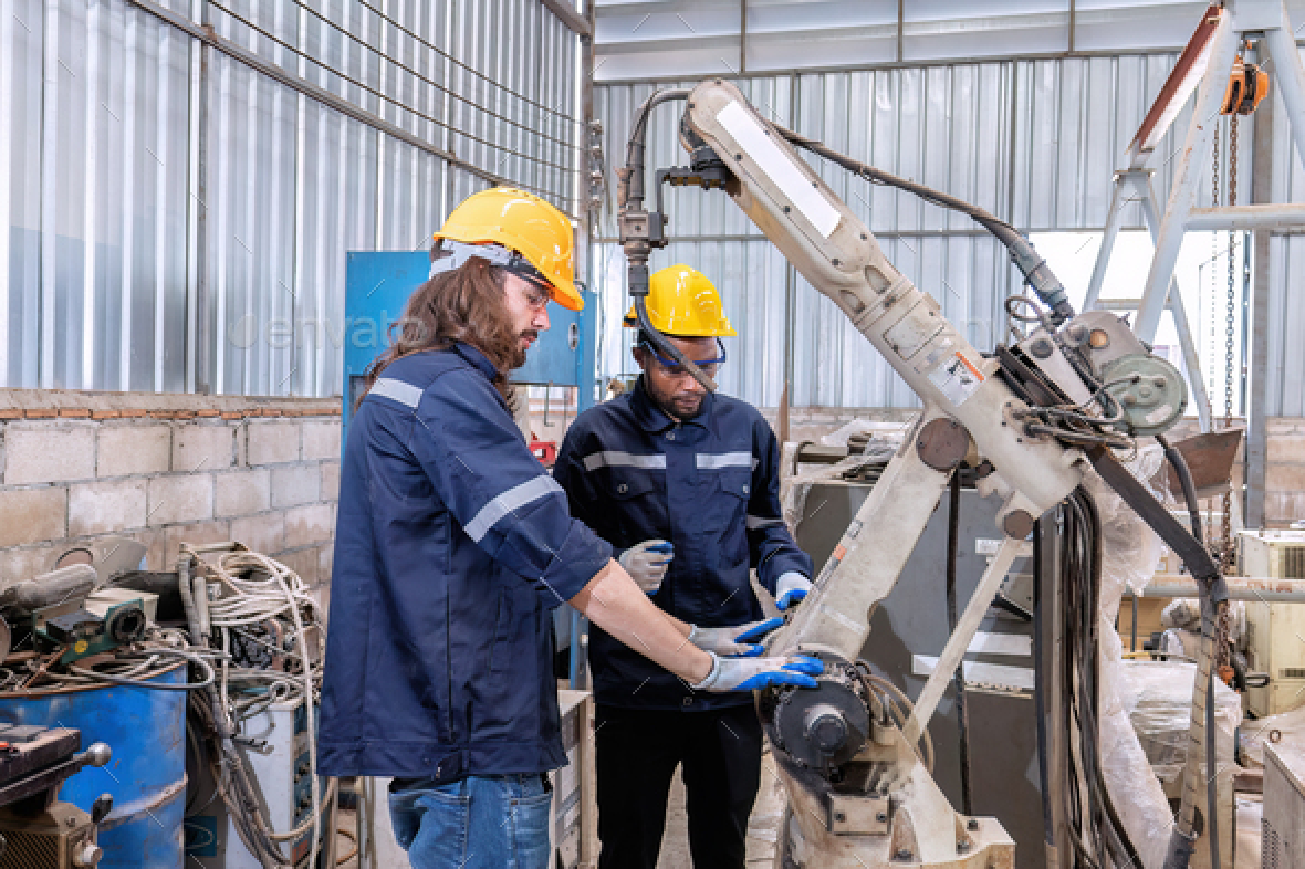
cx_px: 652
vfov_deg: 43.6
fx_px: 1087
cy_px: 434
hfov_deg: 61.9
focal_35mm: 30
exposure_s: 1/125
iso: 500
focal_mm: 20
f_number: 2.8
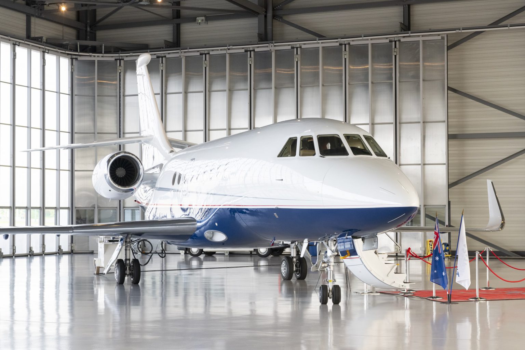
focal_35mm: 70
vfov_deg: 19.5
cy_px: 175
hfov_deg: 28.8
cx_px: 262
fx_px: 1021
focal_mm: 70
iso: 800
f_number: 8
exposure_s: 1/250
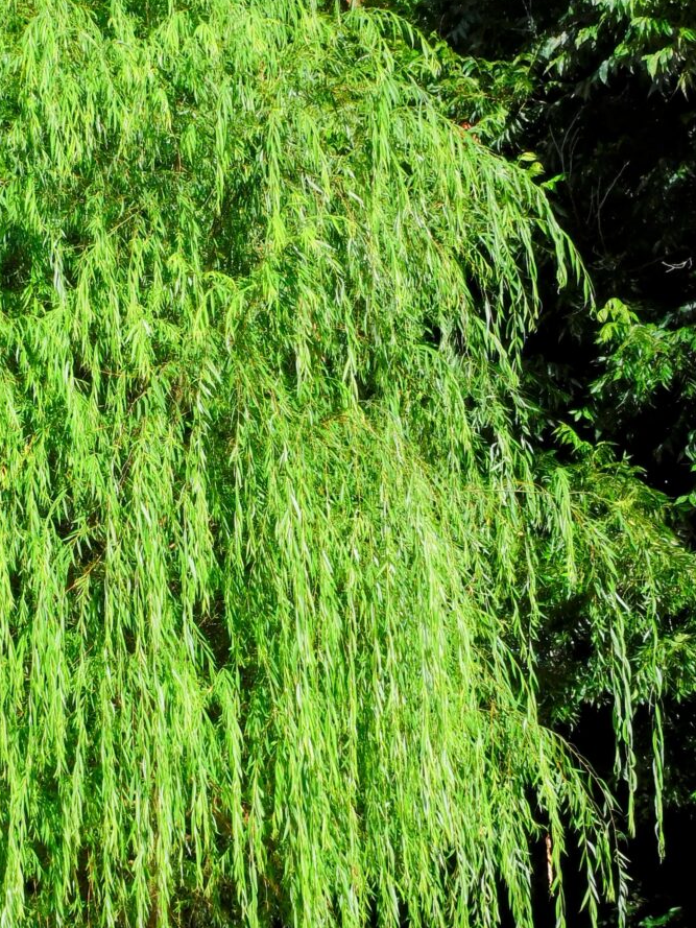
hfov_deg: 14.9
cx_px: 154
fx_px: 2653
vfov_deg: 19.8
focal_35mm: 99
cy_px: 545
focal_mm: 9.9
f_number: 4
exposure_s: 1/800
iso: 125
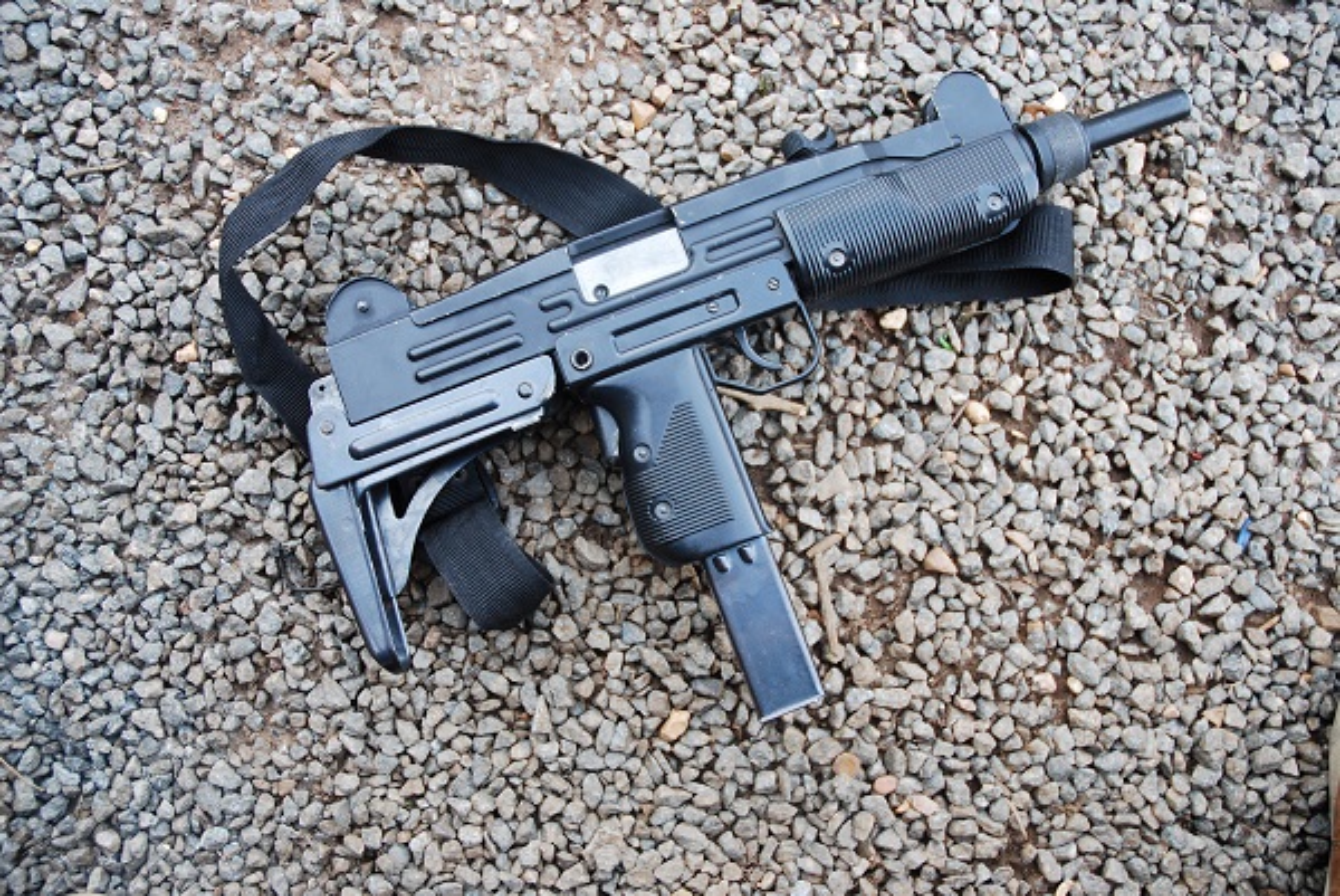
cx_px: 670
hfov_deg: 57.2
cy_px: 448
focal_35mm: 33
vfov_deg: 40.0
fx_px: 1229
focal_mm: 22
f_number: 3.8
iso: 200
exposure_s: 1/50
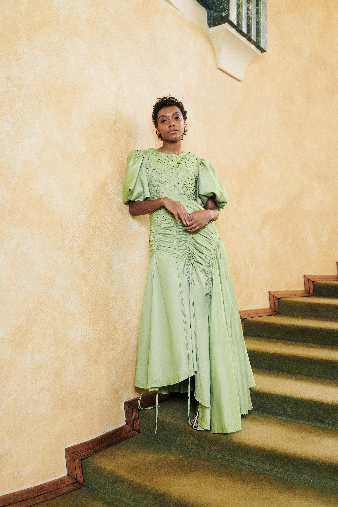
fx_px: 493
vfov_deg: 54.4
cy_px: 254
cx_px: 169
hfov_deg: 37.9
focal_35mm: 35
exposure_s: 1/100
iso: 4000
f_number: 5
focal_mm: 35
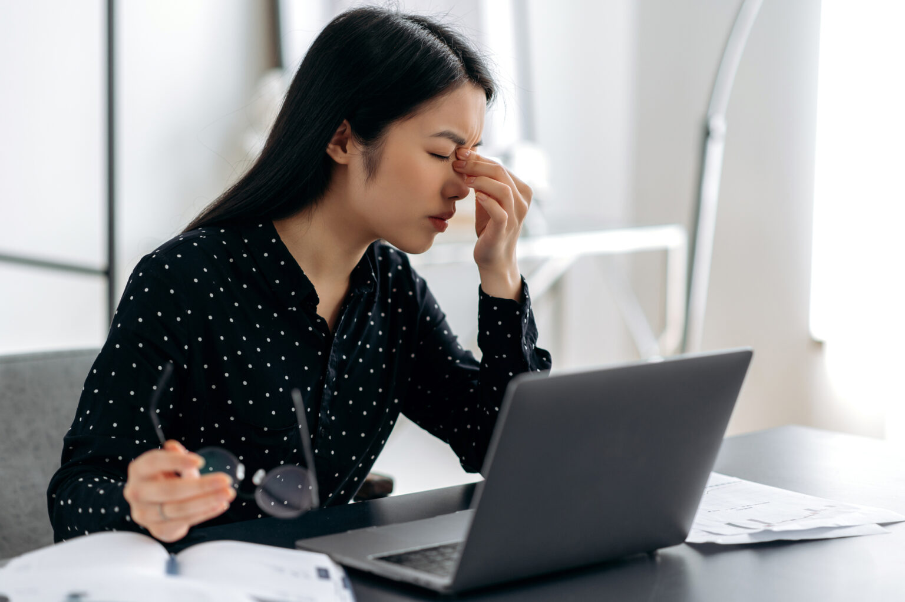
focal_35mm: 85
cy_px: 301
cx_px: 452
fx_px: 2135
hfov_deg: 23.9
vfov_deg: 16.1
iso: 320
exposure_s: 1/250
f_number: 2.2
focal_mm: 85
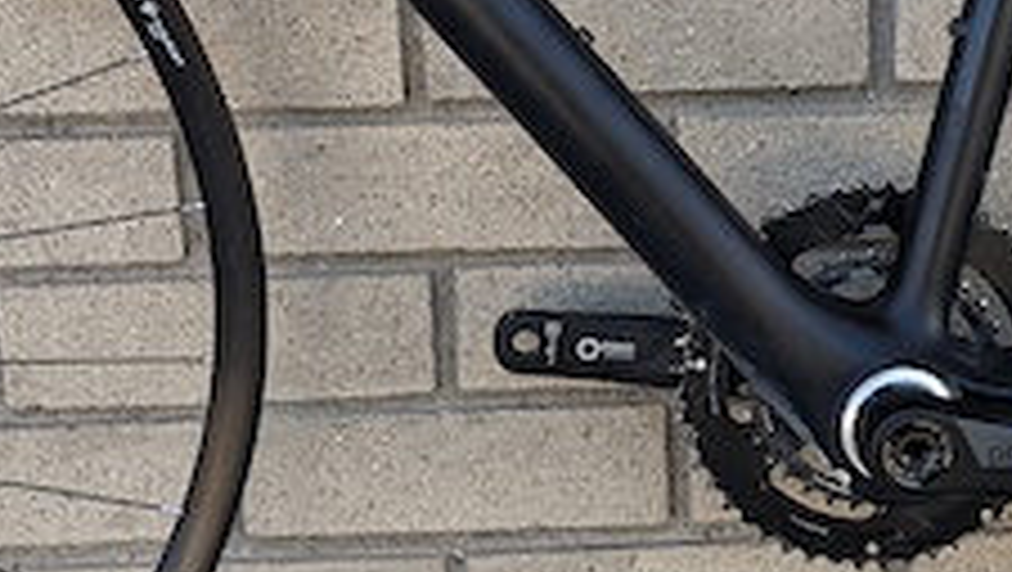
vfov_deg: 13.0
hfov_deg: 22.8
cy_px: 221
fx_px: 2498
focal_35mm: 93
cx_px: 684
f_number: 1.85
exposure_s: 1/168
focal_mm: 6.81
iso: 38
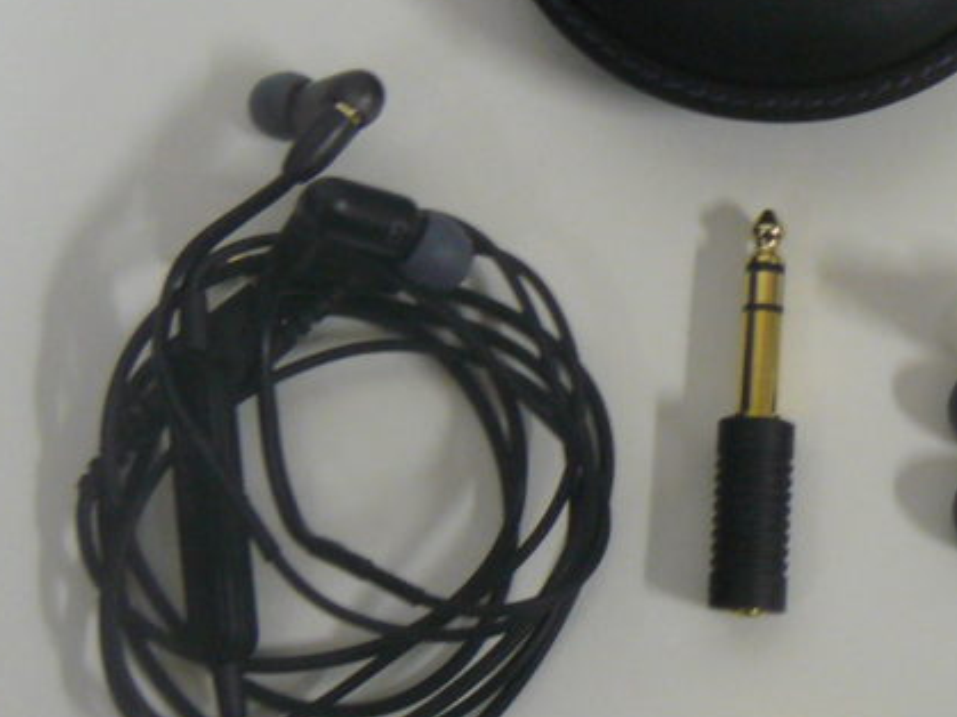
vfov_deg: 16.8
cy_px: 313
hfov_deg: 22.0
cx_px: 735
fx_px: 2432
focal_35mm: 88
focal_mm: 6
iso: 200
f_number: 2.8
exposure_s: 1/15
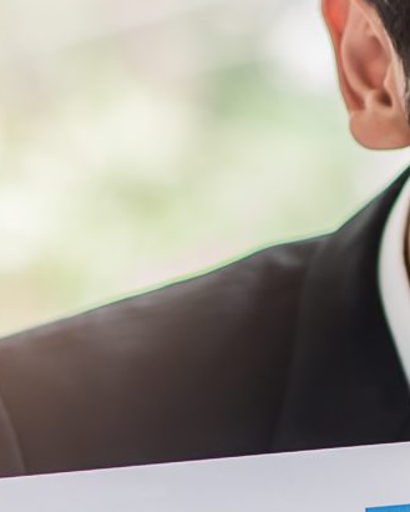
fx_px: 6035
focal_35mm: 398
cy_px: 622
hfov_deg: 3.9
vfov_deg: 4.8
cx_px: 604
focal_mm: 85
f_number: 2.2
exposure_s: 1/250
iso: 200
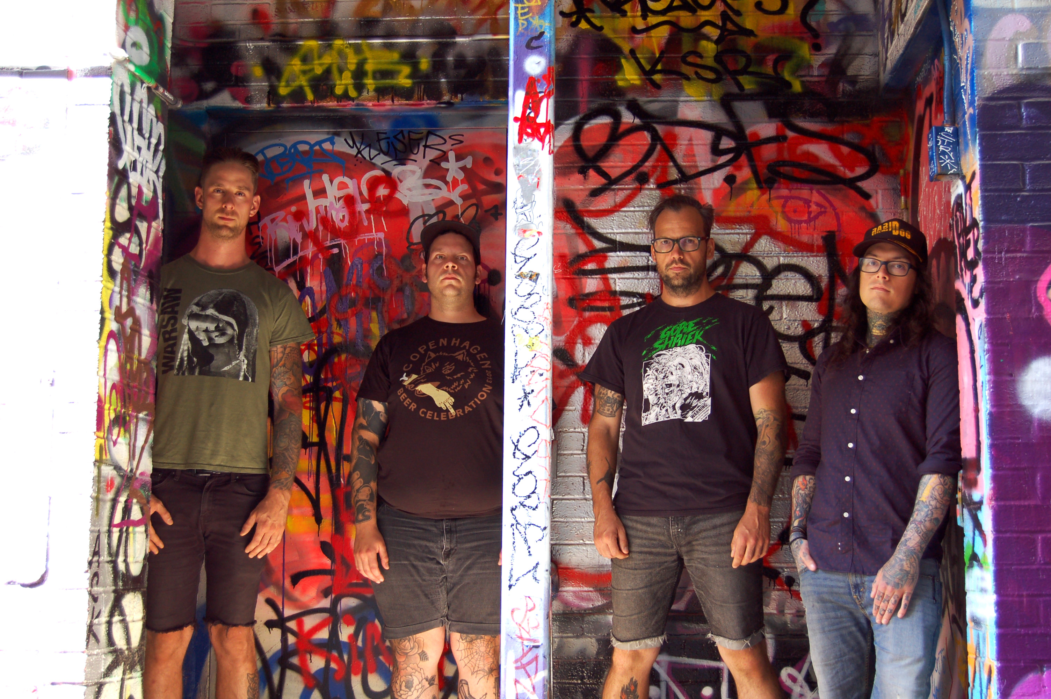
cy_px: 350
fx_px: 1531
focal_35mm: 52
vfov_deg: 25.7
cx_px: 526
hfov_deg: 37.9
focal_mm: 35
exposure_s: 1/40
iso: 400
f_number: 4.8
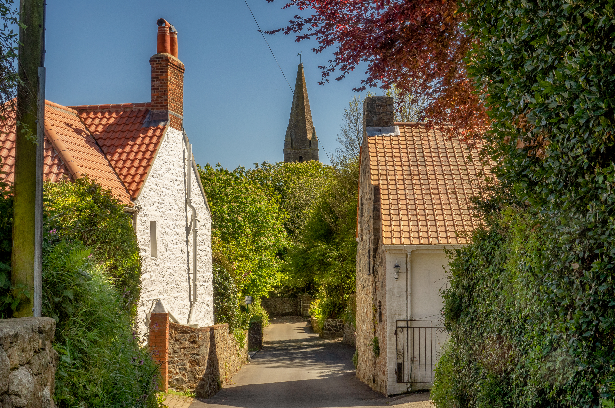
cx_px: 308
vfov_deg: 25.9
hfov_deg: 38.2
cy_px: 204
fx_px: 887
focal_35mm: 52
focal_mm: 18.92
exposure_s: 1/250
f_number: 8
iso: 100
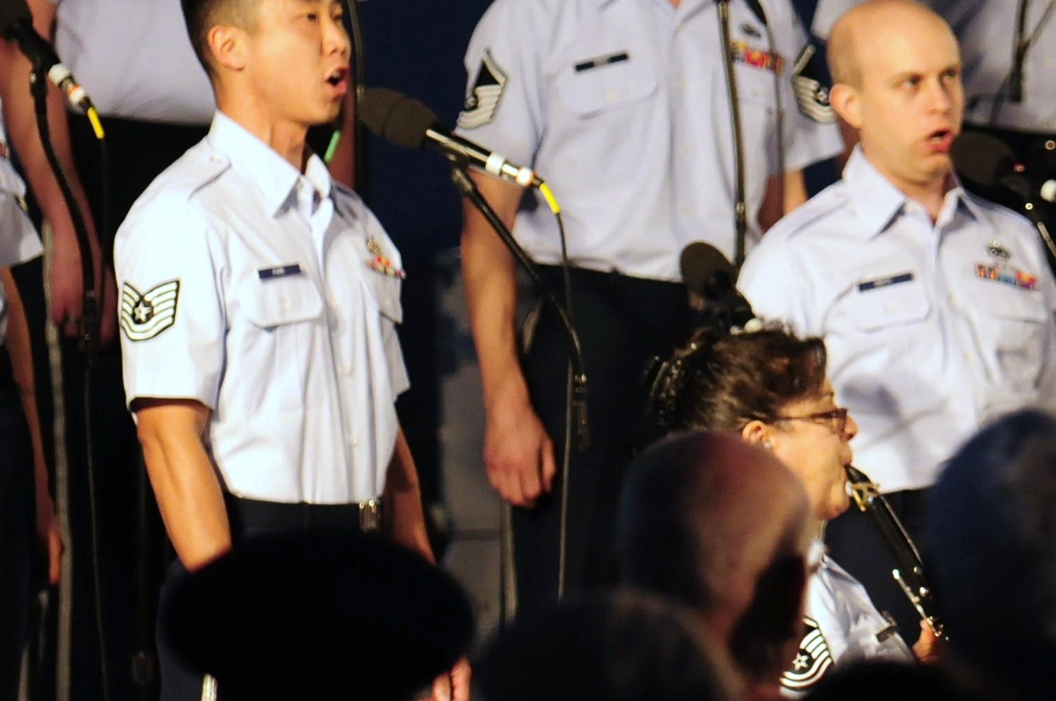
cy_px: 92
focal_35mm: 633
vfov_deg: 2.2
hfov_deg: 3.3
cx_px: 1178
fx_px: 18544
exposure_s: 1/160
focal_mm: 150
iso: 800
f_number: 2.8
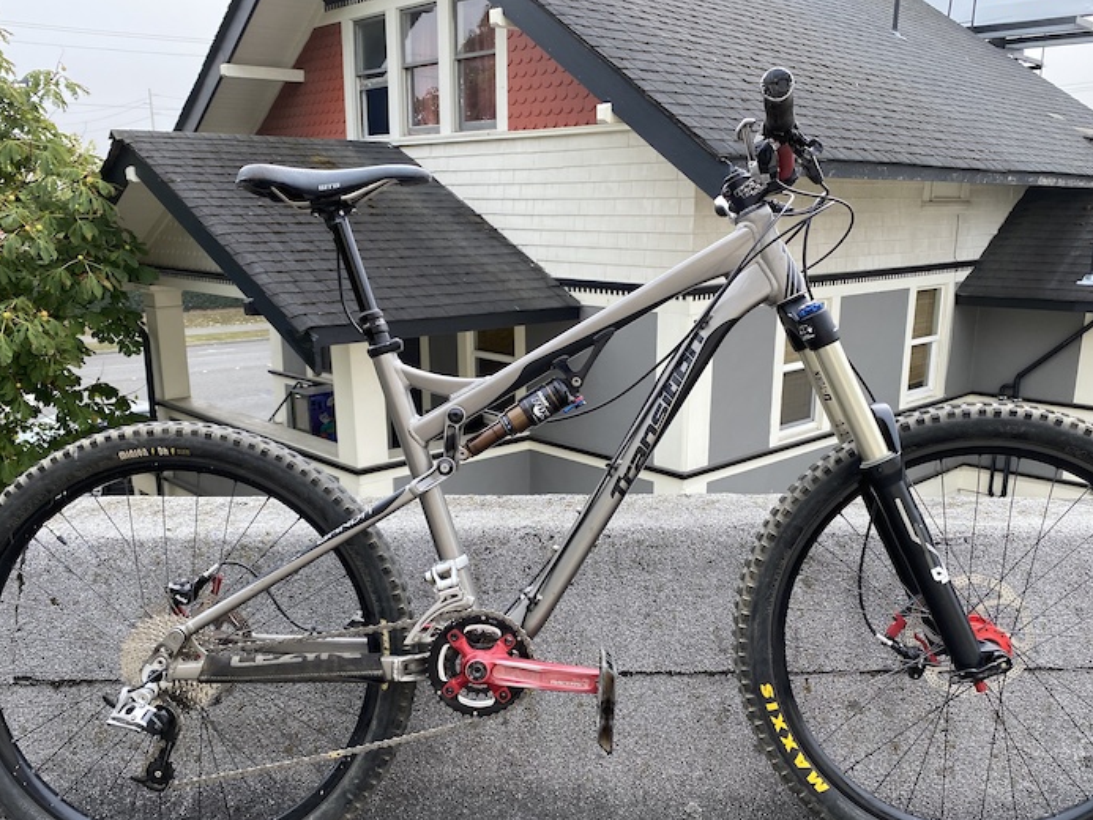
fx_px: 947
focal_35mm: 30
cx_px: 571
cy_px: 460
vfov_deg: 46.7
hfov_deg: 59.9
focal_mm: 4.25
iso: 32
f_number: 1.8
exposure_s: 1/462
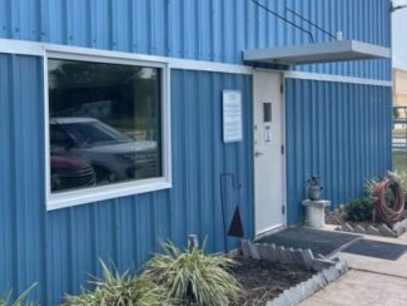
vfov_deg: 30.2
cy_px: 120
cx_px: 61
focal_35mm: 48
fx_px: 565
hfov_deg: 37.7
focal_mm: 5.1
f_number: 1.6
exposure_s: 1/1597
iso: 32
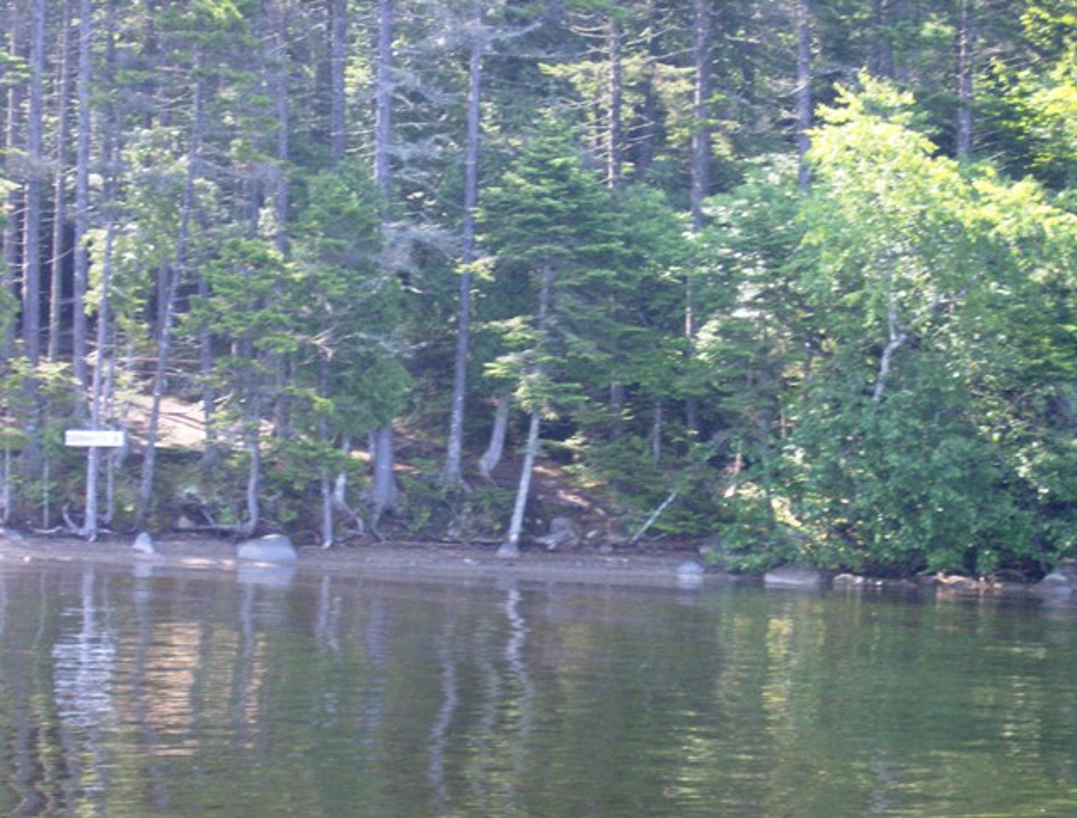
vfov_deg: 13.7
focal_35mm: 109
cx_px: 538
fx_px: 3407
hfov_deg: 18.0
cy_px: 409
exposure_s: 1/134
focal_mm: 18
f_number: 4.8
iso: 189
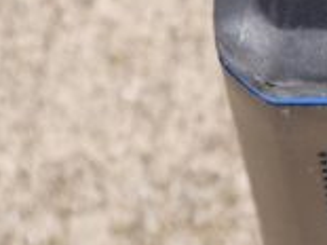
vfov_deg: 1.9
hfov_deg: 2.5
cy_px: -184
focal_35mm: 792
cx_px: 679
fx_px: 7476
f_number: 7.1
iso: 200
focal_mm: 88
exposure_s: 1/500
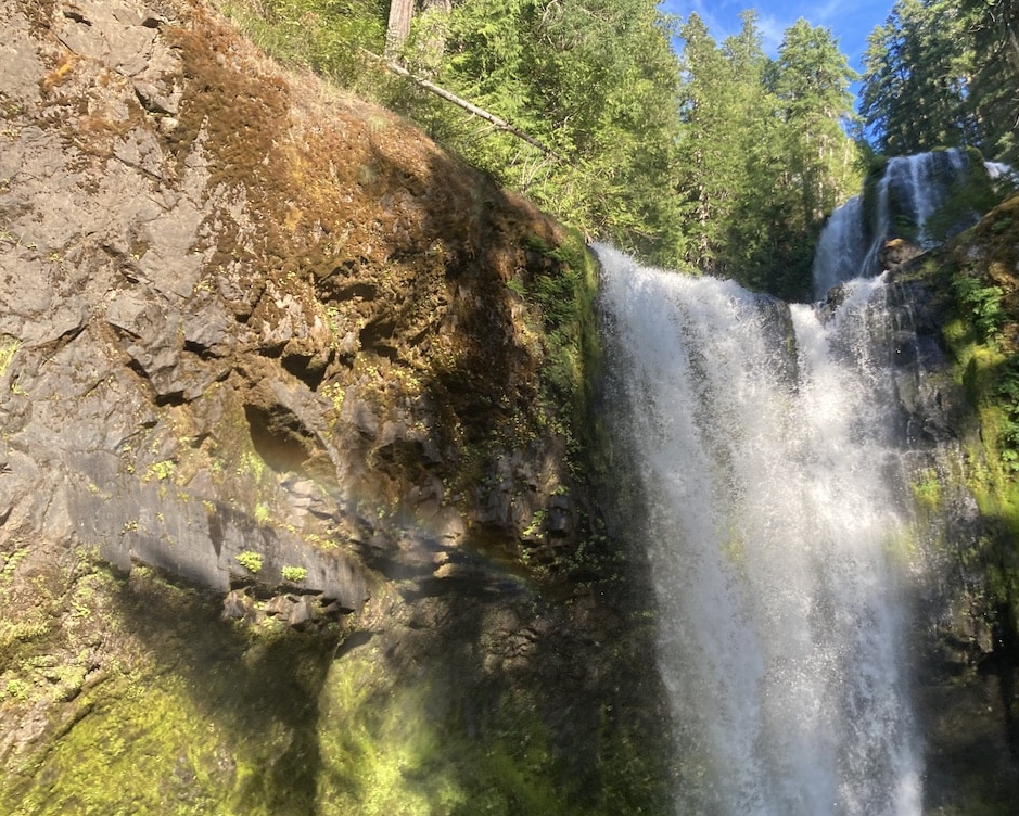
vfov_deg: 45.8
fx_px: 965
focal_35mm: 32
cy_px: 415
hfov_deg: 55.4
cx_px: 586
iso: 20
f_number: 1.8
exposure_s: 1/246
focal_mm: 3.99
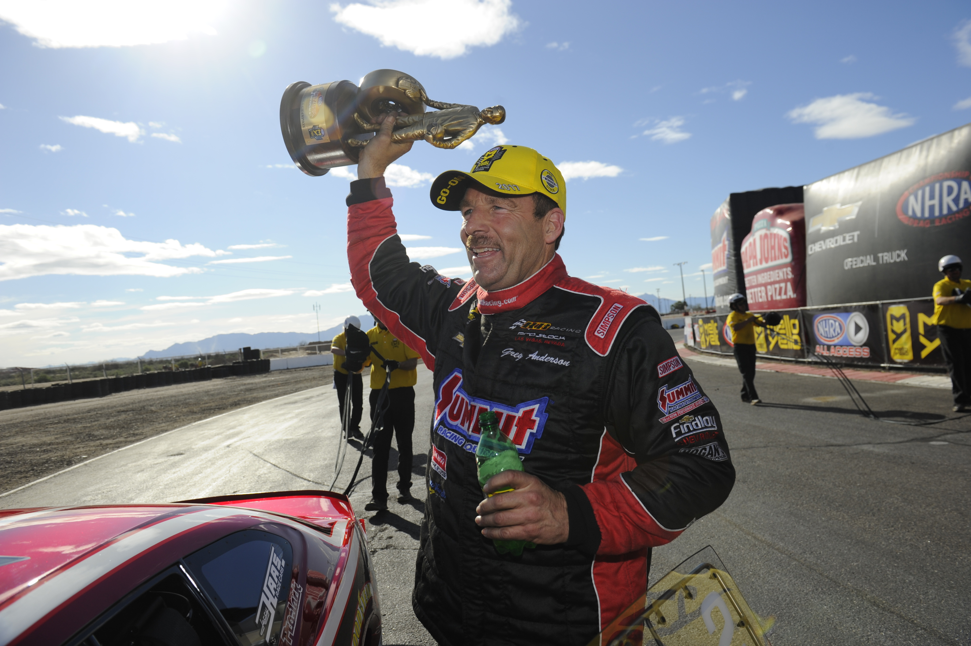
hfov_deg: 73.8
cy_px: 323
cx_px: 486
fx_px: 647
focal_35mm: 24
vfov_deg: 53.1
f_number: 5.6
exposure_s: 1/1000
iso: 200
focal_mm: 24
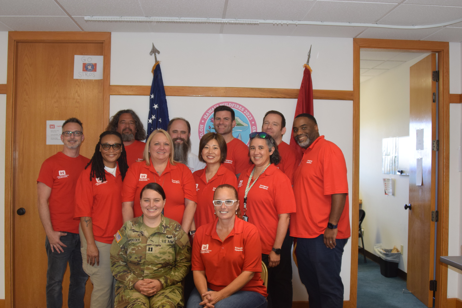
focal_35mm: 42
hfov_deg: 46.4
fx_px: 539
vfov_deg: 31.9
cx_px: 231
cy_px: 154
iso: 800
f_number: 4.5
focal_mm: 28
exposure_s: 1/80
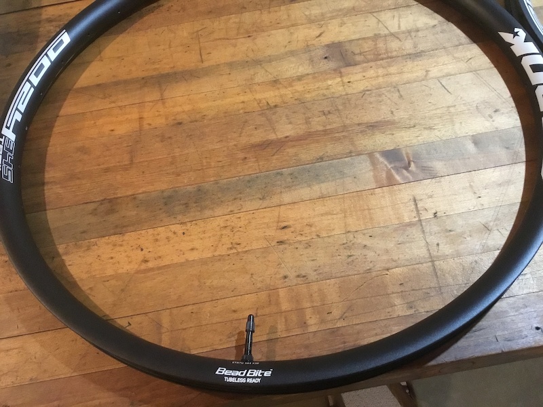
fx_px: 486
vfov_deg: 45.4
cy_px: 204
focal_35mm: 31
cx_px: 272
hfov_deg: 58.4
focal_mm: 3.3
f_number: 2.4
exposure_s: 1/15
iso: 250
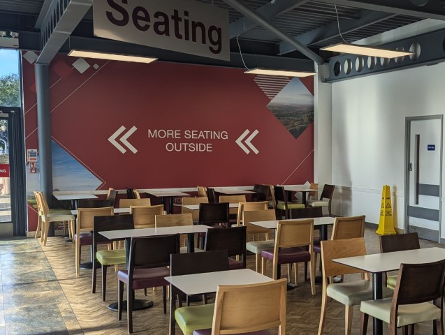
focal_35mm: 45
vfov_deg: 32.2
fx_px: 579
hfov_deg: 40.2
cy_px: 191
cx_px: 358
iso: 45
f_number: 1.85
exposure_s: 1/409
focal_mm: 6.81
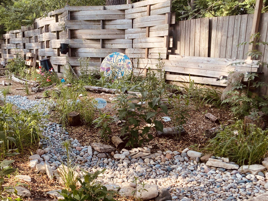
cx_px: 93
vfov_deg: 34.2
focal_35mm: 42
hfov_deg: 44.3
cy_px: 124
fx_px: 325
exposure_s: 1/139
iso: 20
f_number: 1.8
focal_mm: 3.99
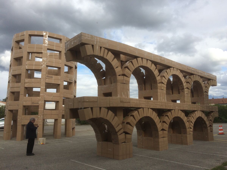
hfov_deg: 61.7
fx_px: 190
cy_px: 85
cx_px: 114
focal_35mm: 29
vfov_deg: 48.2
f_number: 2.2
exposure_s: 1/1953
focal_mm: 4.15
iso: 32
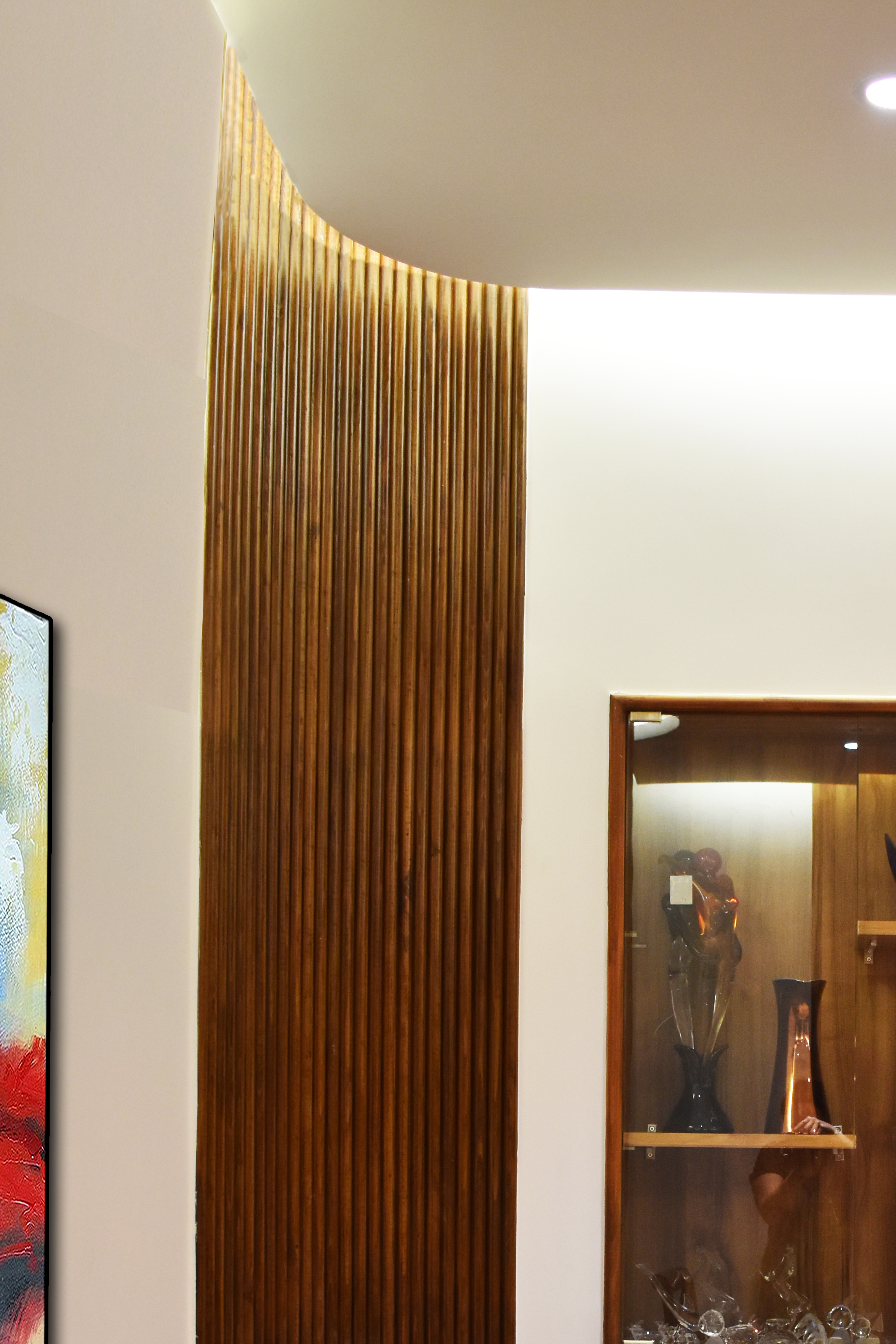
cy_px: 1190
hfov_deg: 21.0
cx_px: 830
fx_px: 2352
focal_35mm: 63
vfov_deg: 30.6
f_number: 4
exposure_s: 1/60
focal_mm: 22
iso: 800
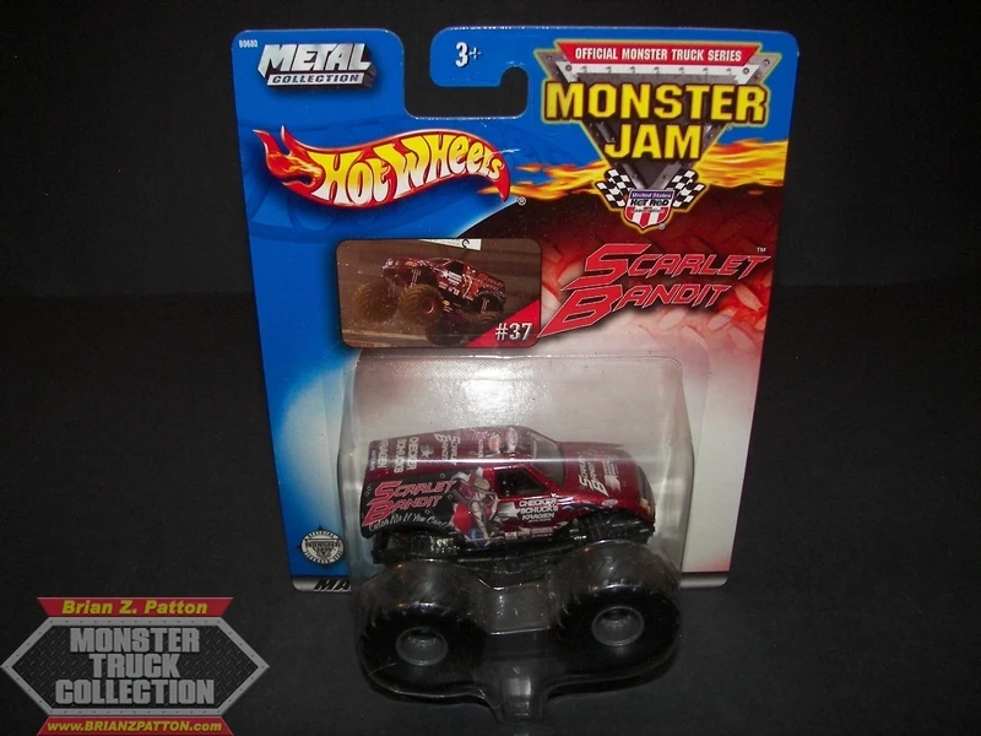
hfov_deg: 51.4
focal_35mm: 36
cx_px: 490
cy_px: 368
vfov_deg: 39.7
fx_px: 1020
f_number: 2.8
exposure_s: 1/30
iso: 100
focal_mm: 6
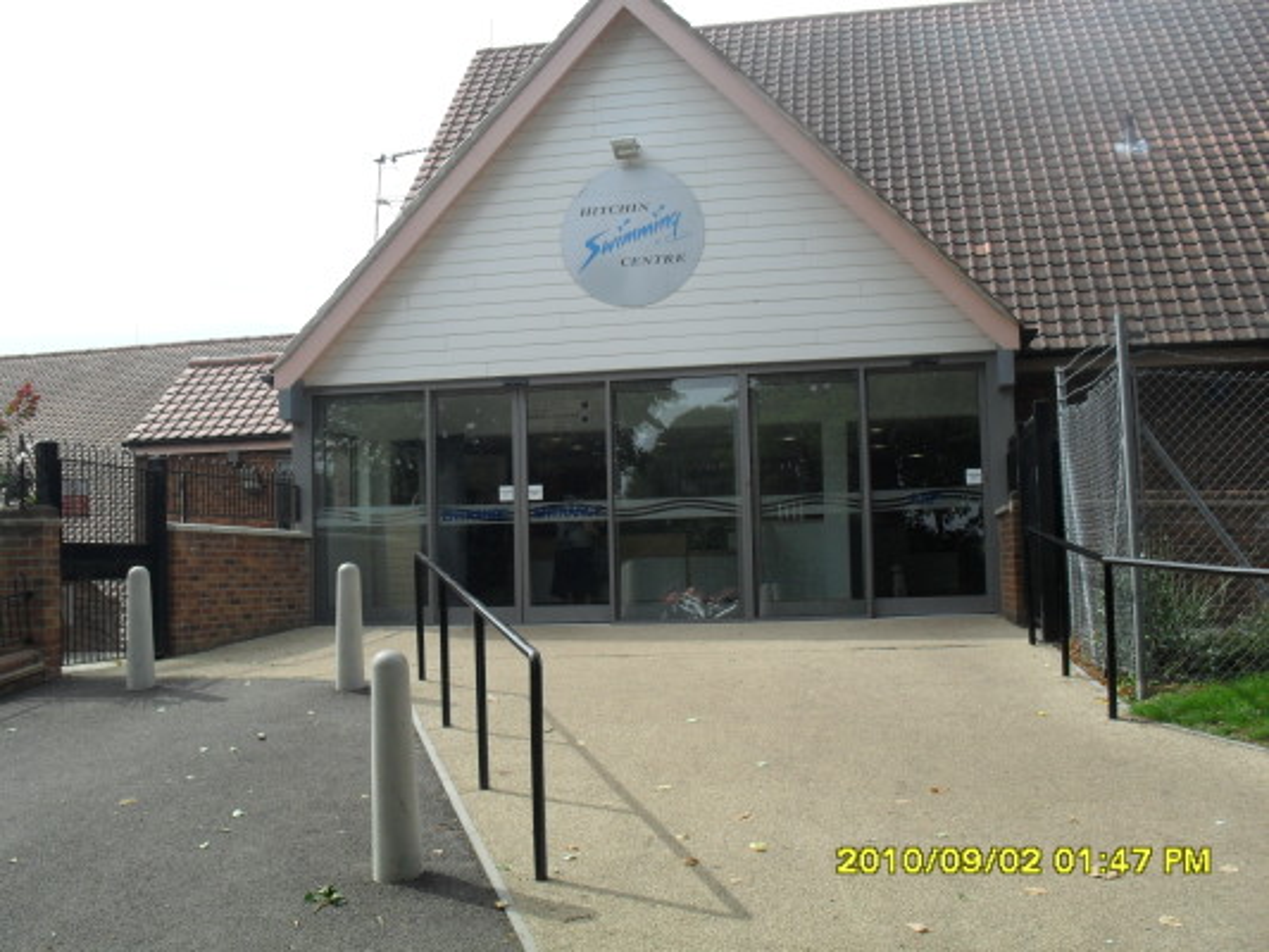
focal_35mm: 35
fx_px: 1283
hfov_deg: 52.6
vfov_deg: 40.7
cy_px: 476
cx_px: 634
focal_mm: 6.3
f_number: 8.4
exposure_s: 1/125
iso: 100
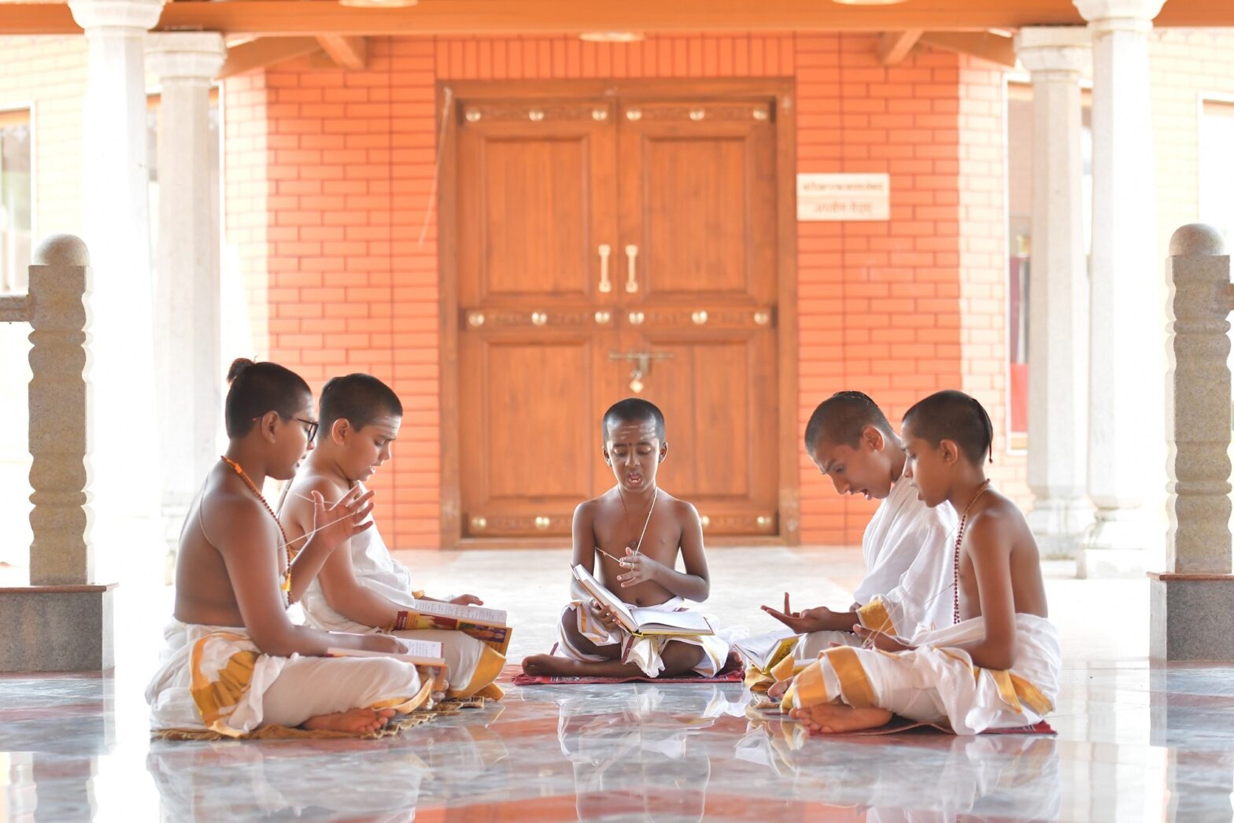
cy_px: 412
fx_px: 3600
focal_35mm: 105
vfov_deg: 13.0
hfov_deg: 19.5
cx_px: 617
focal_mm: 70
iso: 1600
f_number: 2.8
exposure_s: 1/800
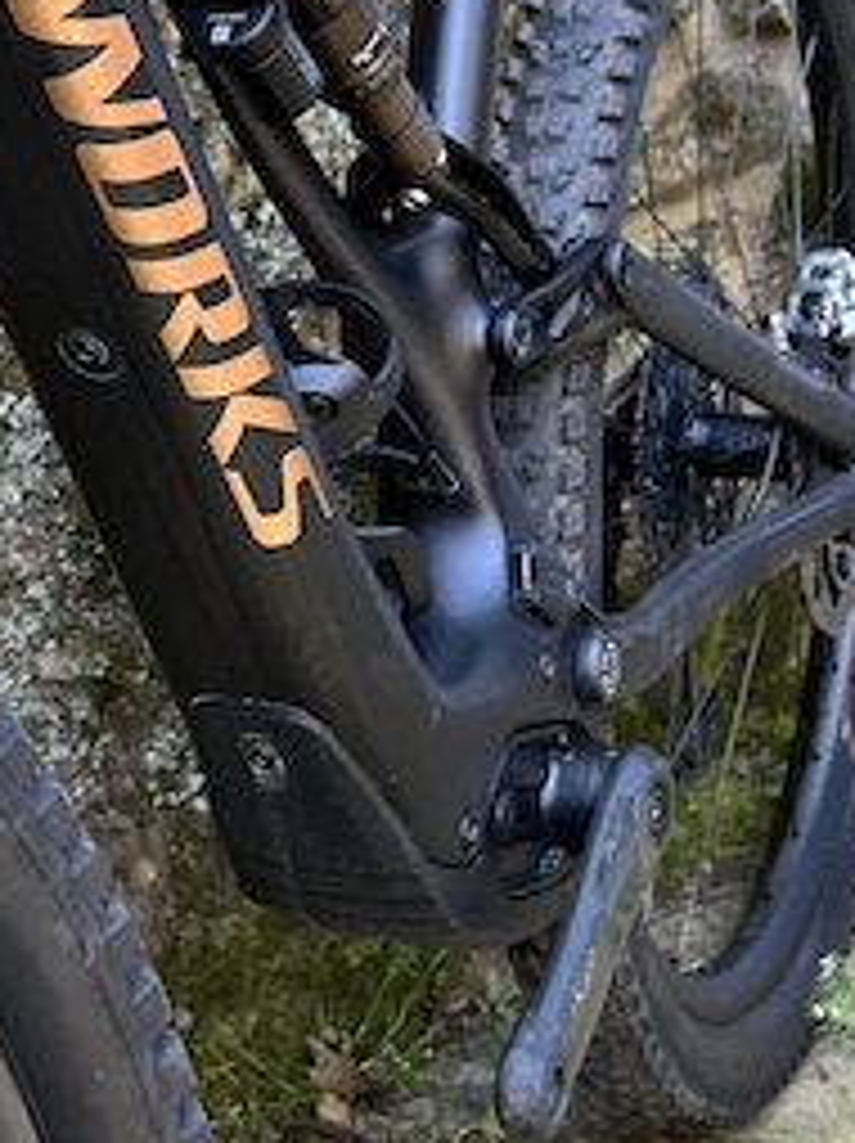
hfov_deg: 17.5
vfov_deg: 23.6
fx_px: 2705
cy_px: 297
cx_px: 0
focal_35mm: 82
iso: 50
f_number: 1.5
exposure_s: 1/121
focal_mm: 5.7
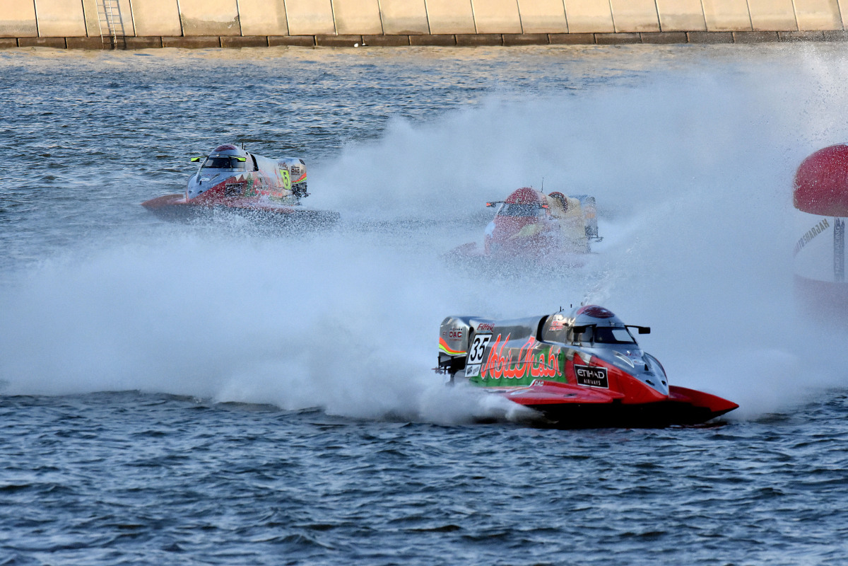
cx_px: 424
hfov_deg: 3.4
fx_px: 14132
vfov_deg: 2.3
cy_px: 283
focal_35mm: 600
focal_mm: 400
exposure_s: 1/4000
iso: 2000
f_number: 8
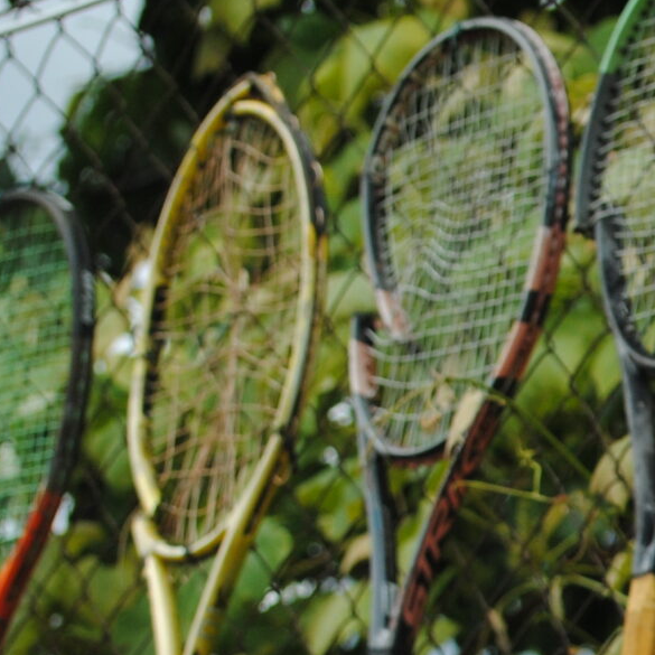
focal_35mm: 391
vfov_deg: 4.5
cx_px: 1354
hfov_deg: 4.4
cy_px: 794
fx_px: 8370
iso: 160
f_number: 4.5
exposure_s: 1/1000
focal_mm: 70
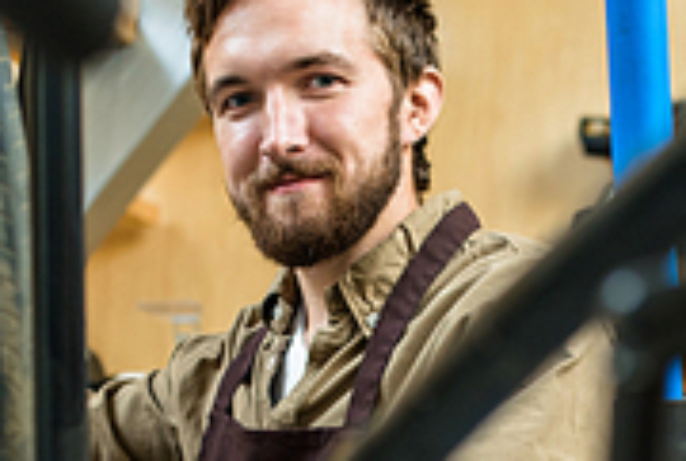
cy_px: 518
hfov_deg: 20.9
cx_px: 415
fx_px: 1853
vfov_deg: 13.9
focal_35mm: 97
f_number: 2.5
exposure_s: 1/100
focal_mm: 35
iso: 400
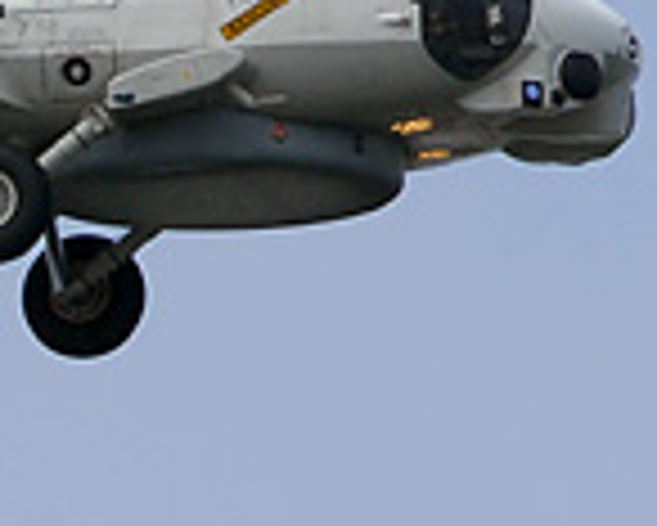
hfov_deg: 0.7
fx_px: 57420
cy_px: 499
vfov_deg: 0.5
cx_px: -428
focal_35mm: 2951
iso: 200
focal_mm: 340
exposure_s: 1/500
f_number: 7.1
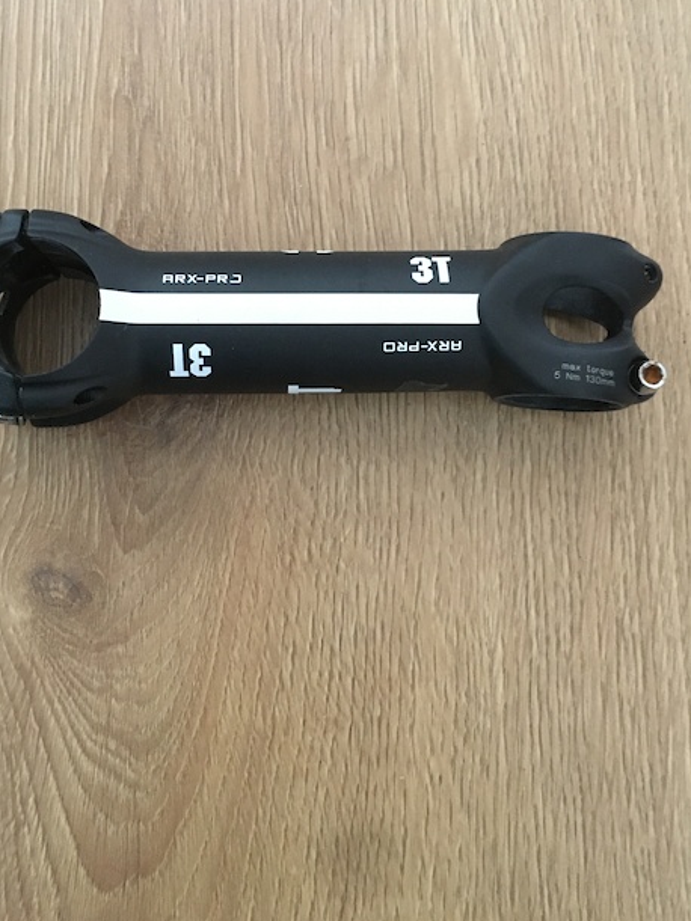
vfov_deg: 48.6
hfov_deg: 37.7
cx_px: 320
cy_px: 350
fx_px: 1012
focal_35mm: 38
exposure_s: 1/17
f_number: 2.2
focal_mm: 4.15
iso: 400
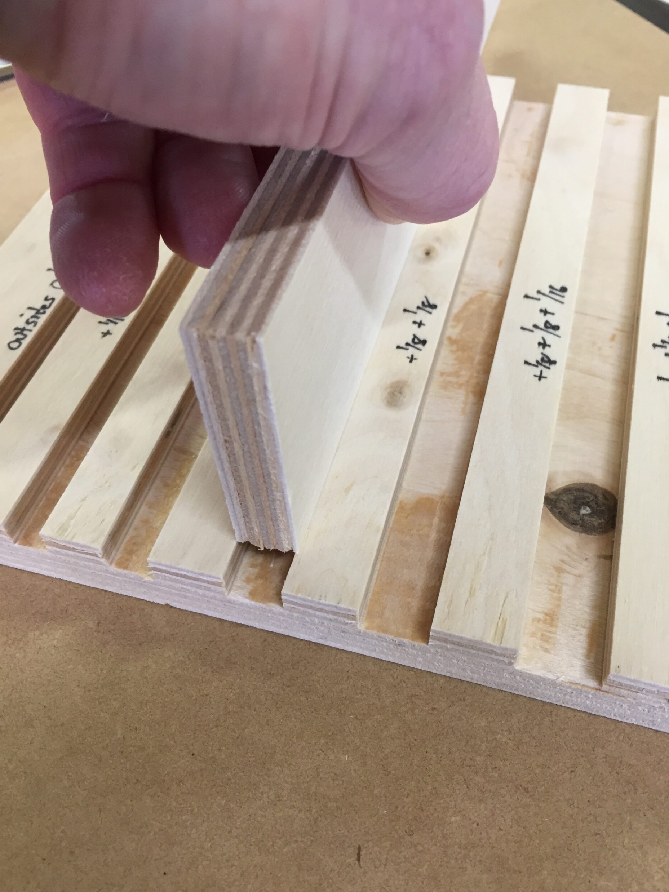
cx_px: 345
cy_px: 445
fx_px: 773
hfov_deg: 46.8
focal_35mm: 30
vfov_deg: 60.0
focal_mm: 4.15
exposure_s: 1/30
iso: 100
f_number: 2.2
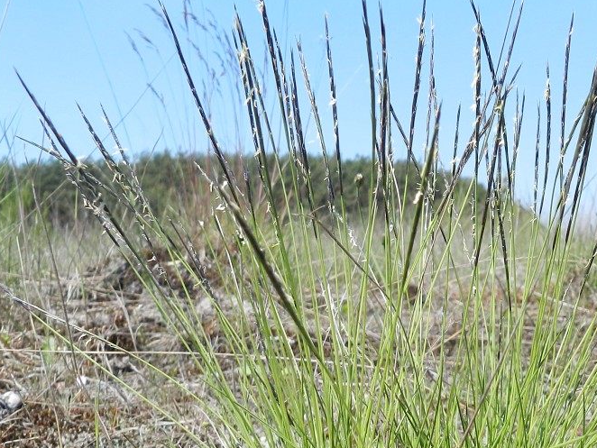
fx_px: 1001
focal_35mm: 58
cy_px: 337
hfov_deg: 32.6
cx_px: 448
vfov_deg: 25.0
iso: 160
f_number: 3.7
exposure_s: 1/800
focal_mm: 5.6
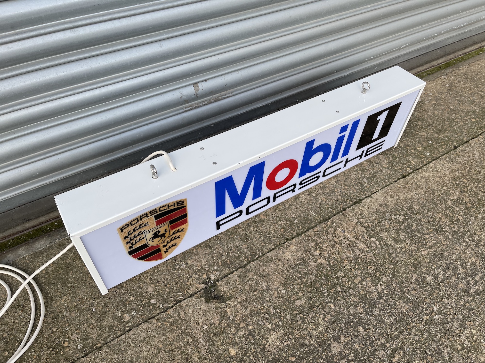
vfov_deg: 53.1
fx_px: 364
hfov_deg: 67.3
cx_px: 242
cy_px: 182
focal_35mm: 26
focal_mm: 5.1
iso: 32
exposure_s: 1/413
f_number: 1.6
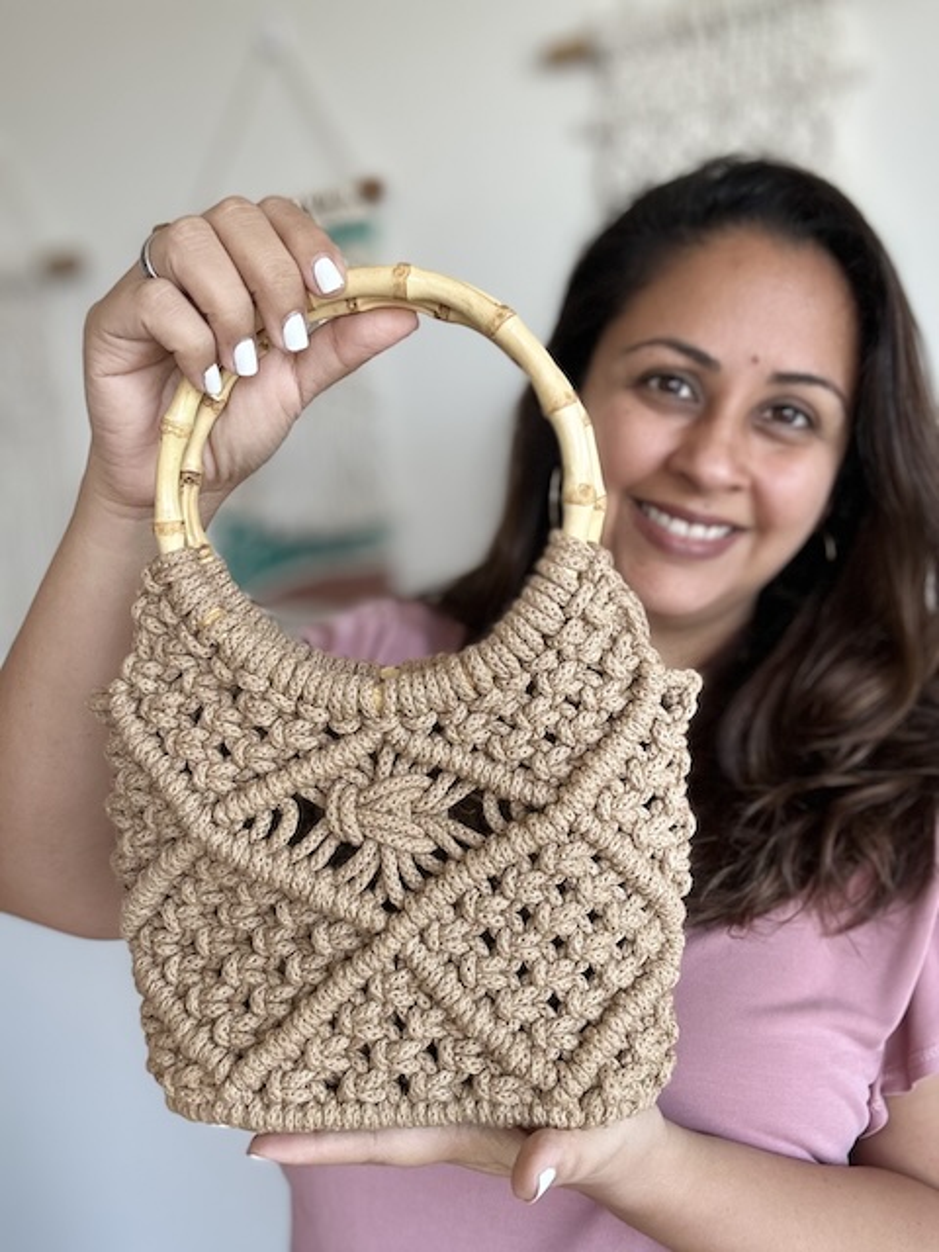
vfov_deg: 60.0
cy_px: 626
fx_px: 1085
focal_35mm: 30
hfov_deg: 46.8
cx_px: 470
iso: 50
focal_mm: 2.69
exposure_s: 1/121
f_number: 1.9
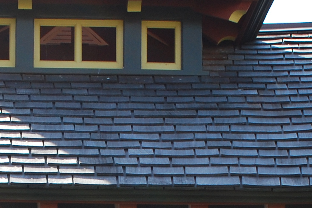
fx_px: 1369
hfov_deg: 13.0
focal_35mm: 158
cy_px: 340
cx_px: 80
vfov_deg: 8.4
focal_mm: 24
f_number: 9
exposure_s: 1/125
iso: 200
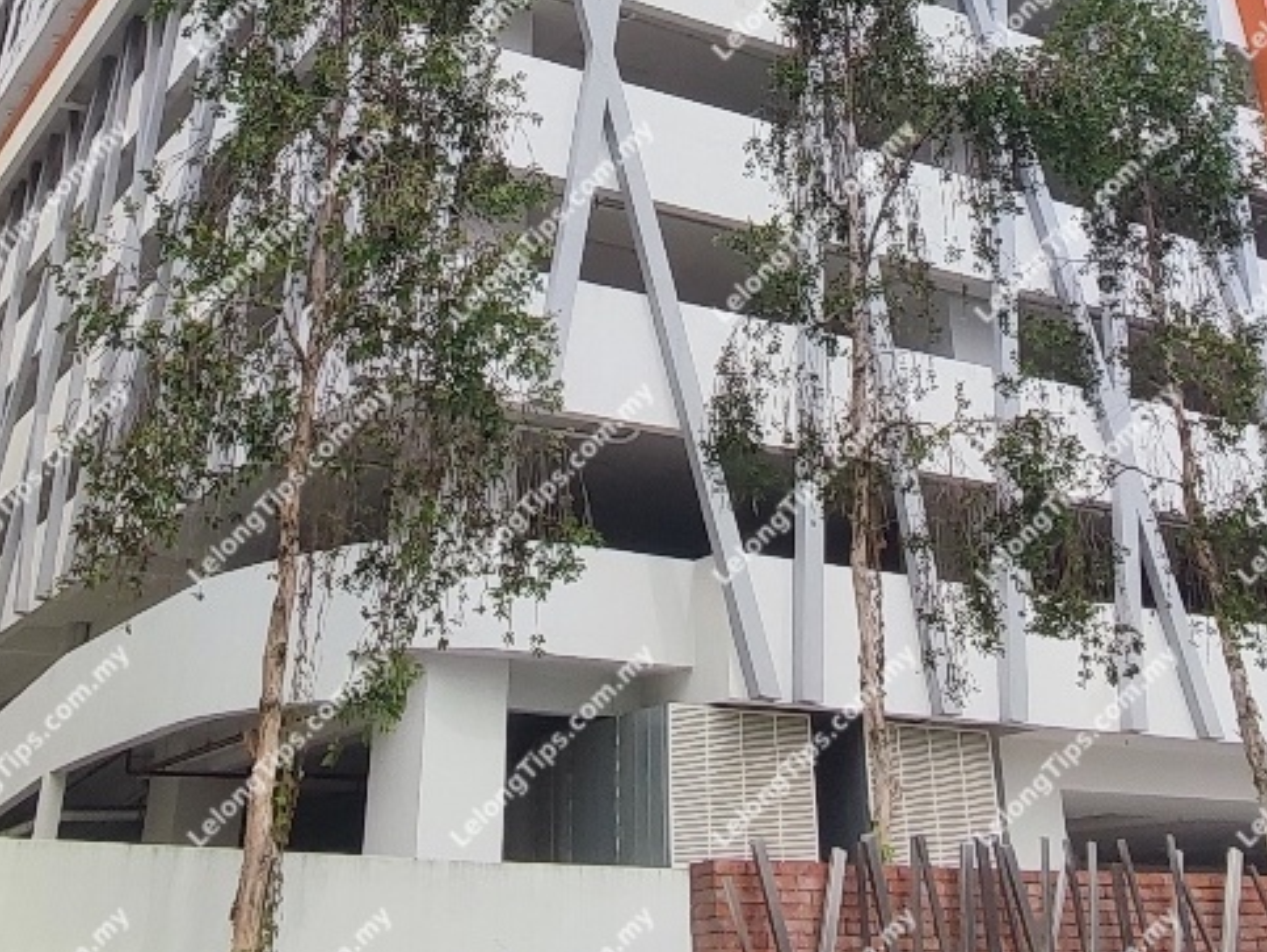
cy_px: -236
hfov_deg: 44.5
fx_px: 1538
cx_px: 773
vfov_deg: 29.0
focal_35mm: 42
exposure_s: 1/1443
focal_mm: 1.65
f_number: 2.2
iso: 50
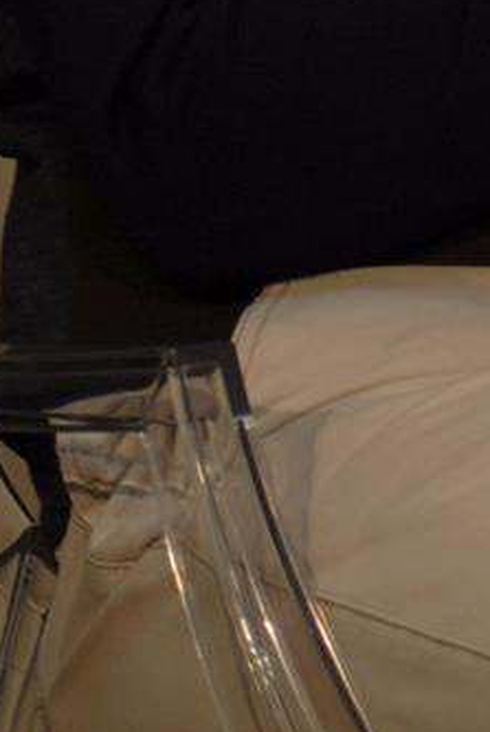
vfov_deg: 5.6
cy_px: -391
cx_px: 661
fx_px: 7449
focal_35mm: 366
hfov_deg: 3.8
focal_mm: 70
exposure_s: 1/50
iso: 200
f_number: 4
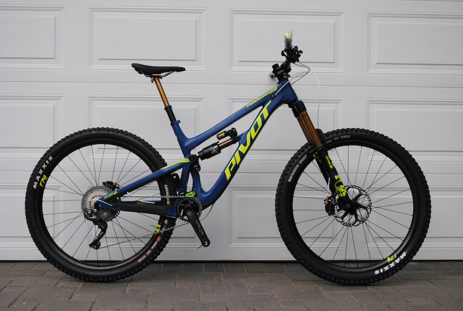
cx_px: 232
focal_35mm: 48
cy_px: 156
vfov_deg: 28.2
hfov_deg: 41.1
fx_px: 618
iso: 200
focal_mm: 32
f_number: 5.6
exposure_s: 1/125
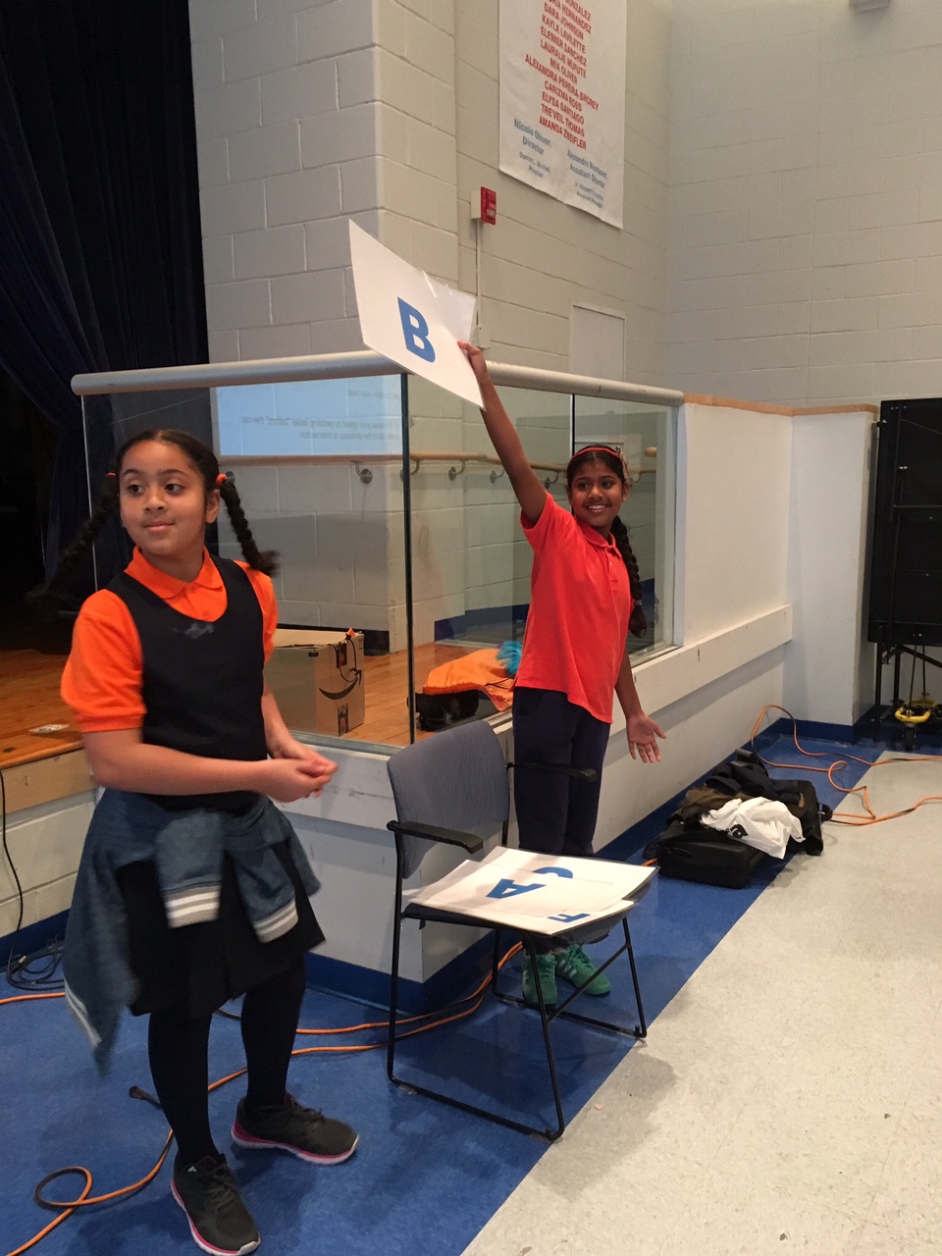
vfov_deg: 61.7
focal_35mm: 29
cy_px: 628
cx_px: 471
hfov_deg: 48.2
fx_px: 1052
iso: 250
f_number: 2.2
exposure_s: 1/33
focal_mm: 4.15
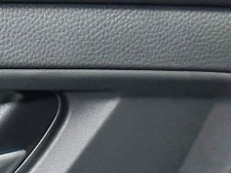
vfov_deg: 6.9
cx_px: -183
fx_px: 1382
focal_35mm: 207
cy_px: 350
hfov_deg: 9.1
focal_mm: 6.86
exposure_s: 1/40
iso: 500
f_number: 1.78
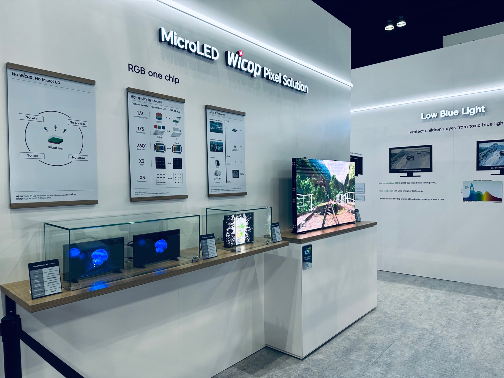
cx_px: 252
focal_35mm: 24
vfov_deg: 56.8
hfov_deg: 71.6
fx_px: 349
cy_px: 189
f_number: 1.78
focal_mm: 6.86
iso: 125
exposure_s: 1/120
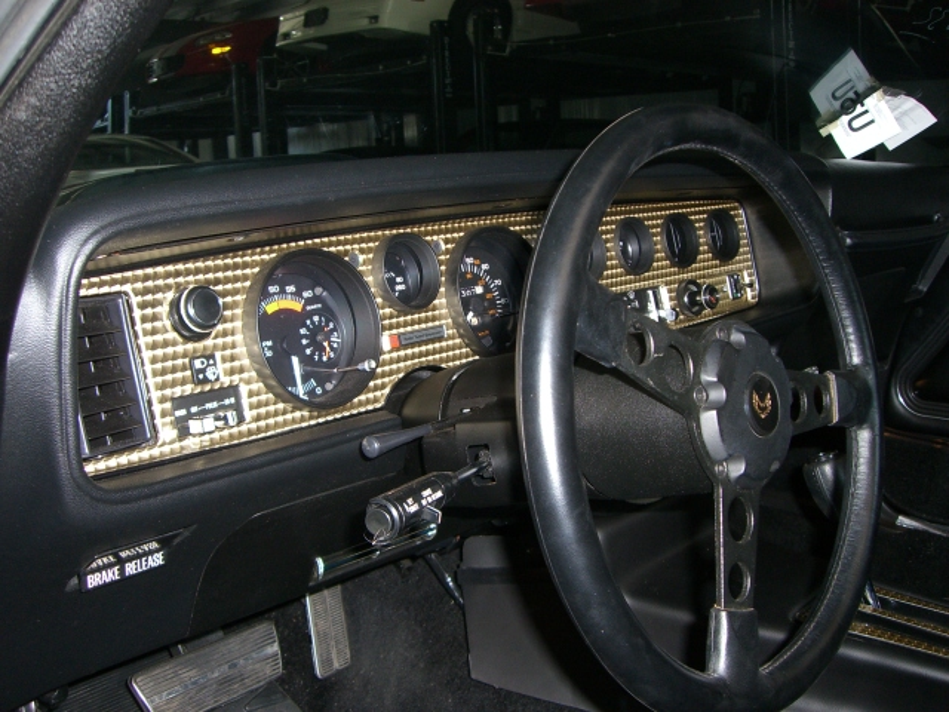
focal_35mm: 38
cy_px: 356
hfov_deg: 49.0
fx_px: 1042
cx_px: 474
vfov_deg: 37.7
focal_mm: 6.2
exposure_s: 1/60
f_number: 2.7
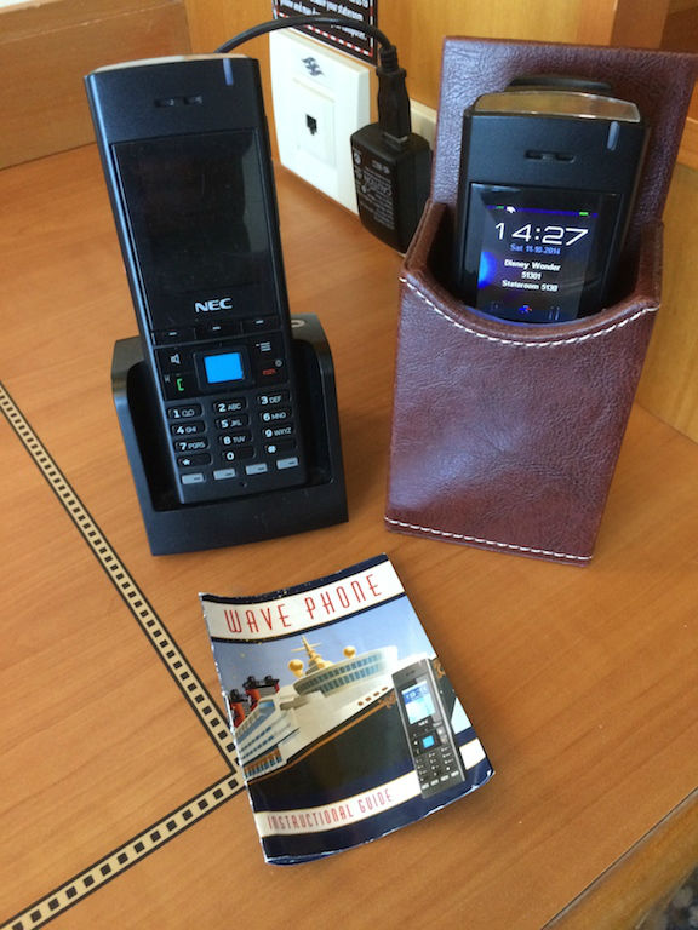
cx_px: 349
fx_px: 780
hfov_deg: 48.2
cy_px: 465
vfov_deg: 61.7
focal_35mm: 29
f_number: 2.2
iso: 250
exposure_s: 1/30
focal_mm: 4.15
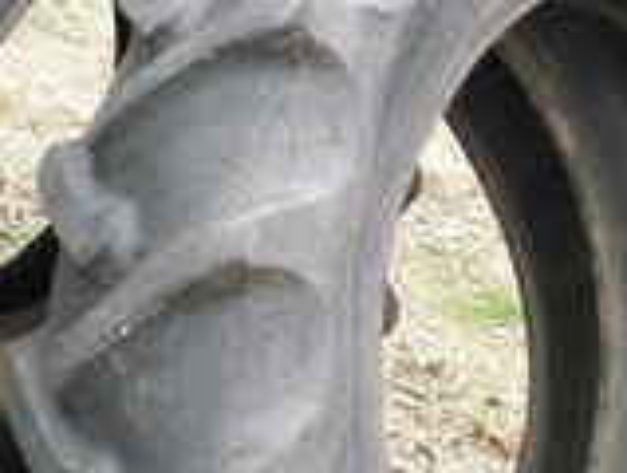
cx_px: 268
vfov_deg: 18.0
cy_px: 193
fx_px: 1489
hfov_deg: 23.8
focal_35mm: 82
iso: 200
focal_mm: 6.3
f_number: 3.1
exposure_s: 1/100
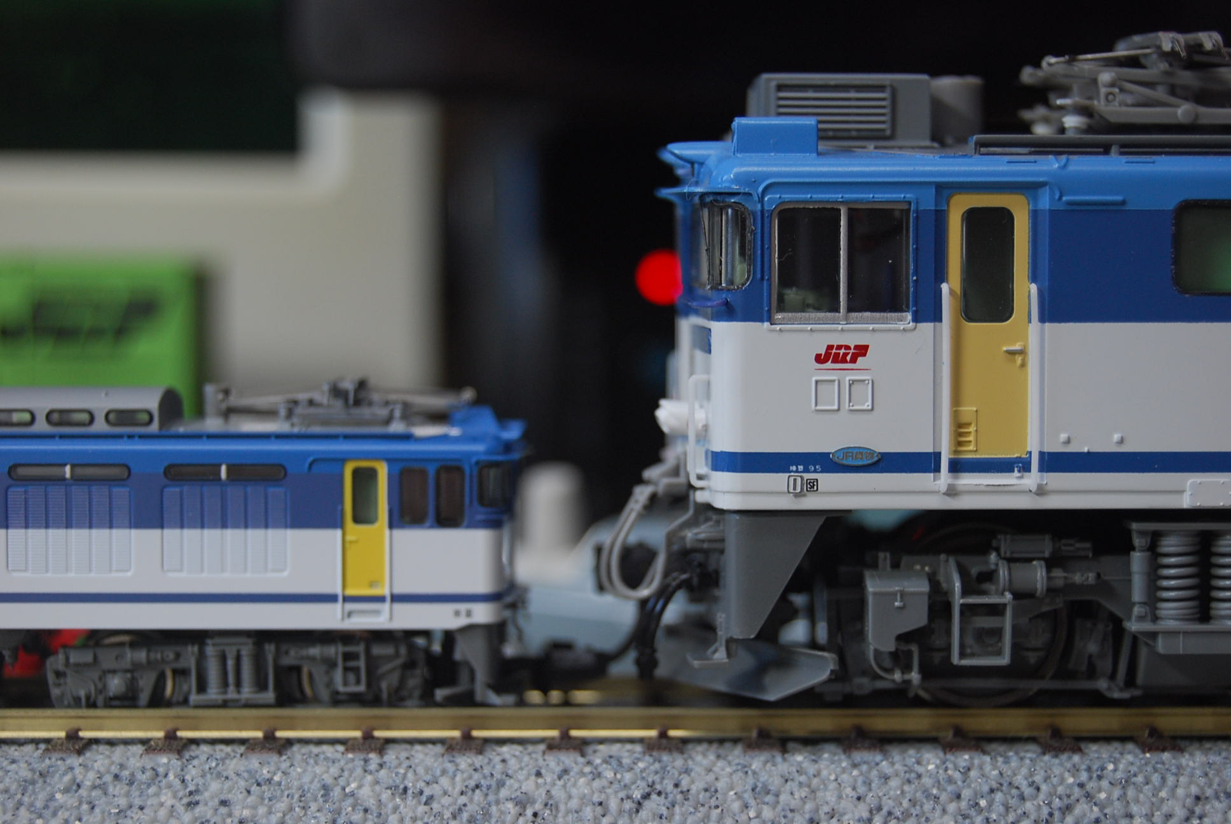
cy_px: 412
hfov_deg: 24.6
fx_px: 2824
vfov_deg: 16.6
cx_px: 616
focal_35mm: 82
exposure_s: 1/30
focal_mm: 55
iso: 400
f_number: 5.6
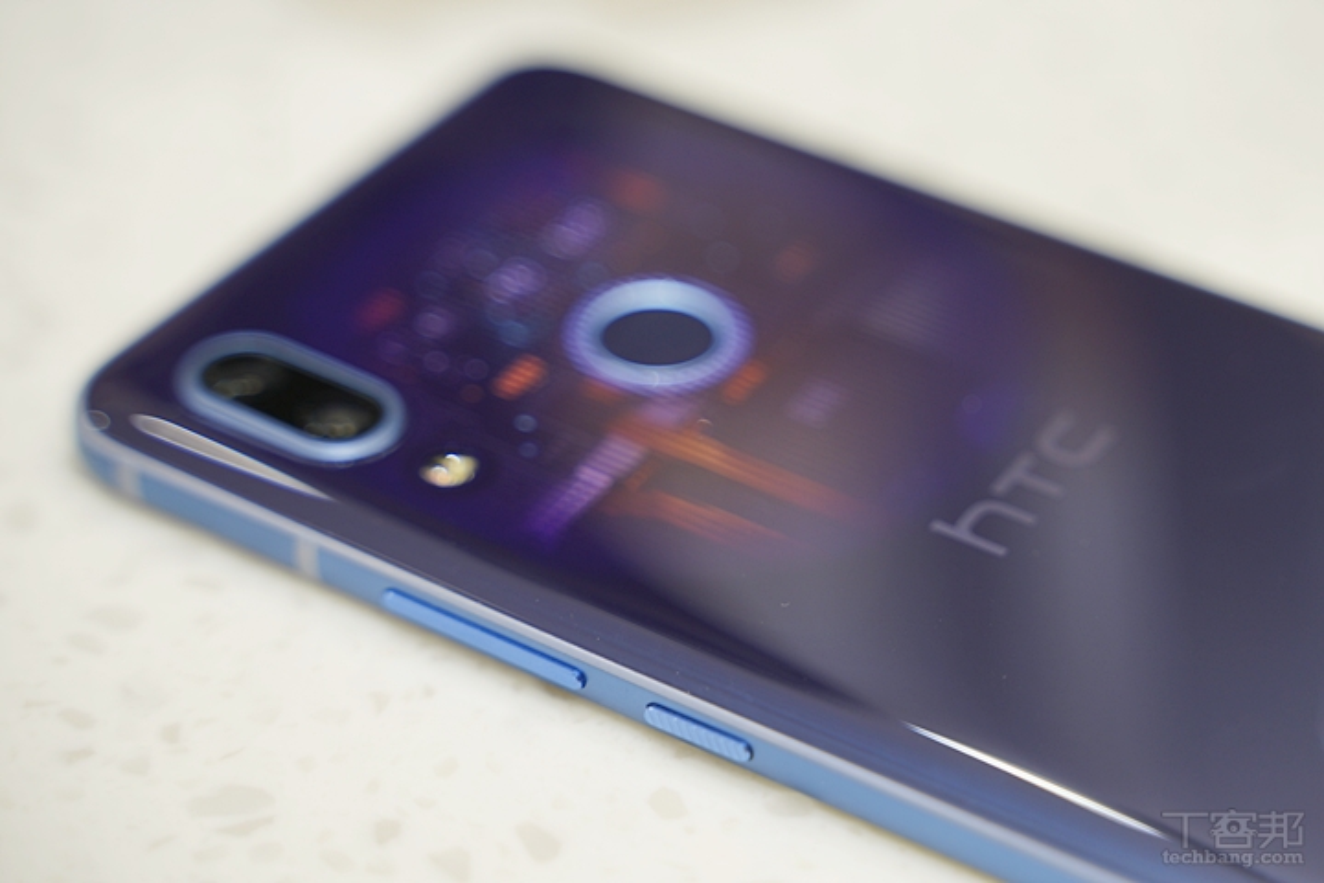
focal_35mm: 75
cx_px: 662
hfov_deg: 27.0
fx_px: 2758
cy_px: 442
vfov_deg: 18.2
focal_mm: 75
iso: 160
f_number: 2.8
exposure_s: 1/15
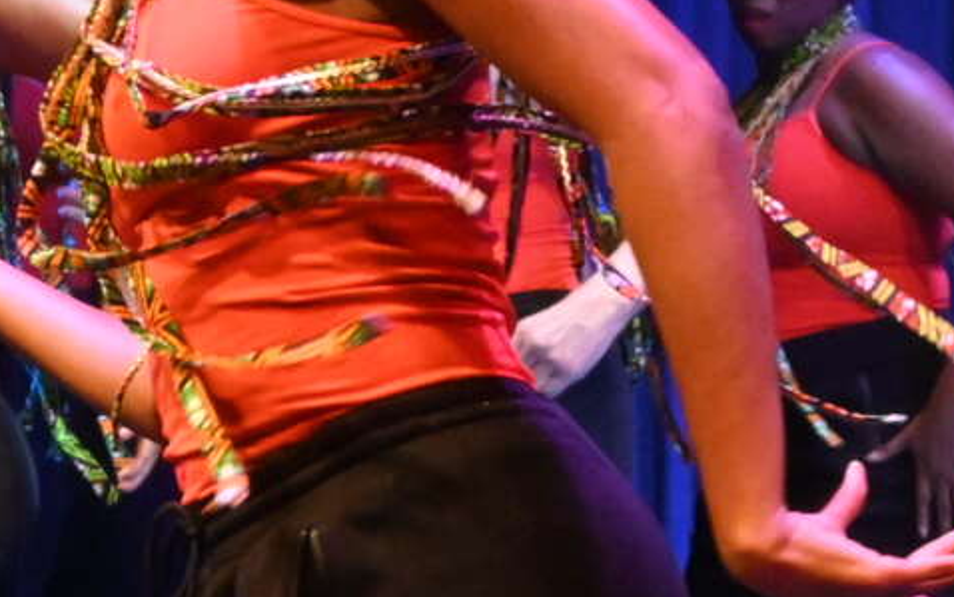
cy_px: 420
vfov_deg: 3.3
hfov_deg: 5.3
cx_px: 920
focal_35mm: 393
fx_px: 10220
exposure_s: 1/200
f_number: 6
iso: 6400
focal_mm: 48
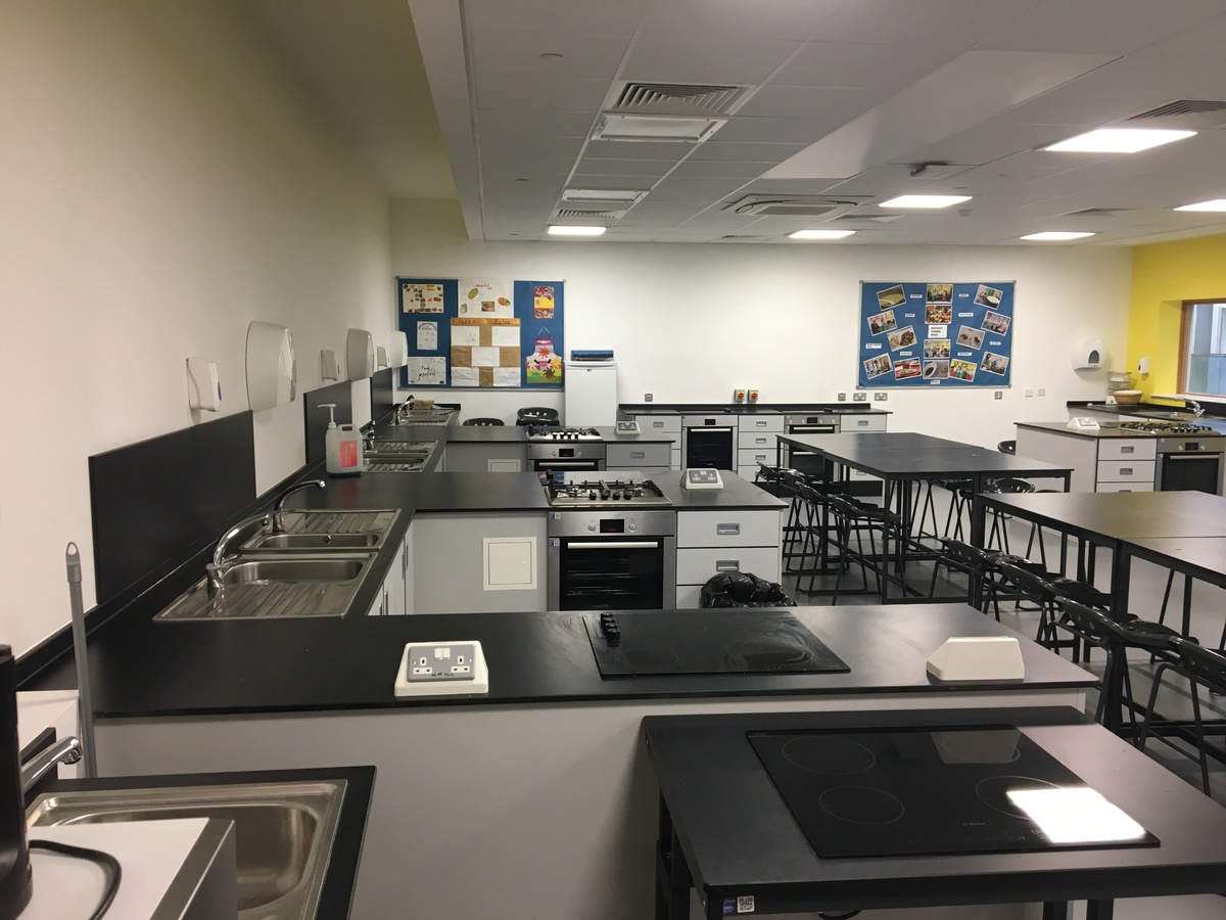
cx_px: 613
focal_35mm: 29
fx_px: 1027
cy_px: 460
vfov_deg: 48.2
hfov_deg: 61.7
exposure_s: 1/33
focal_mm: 4.15
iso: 64
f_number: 2.2
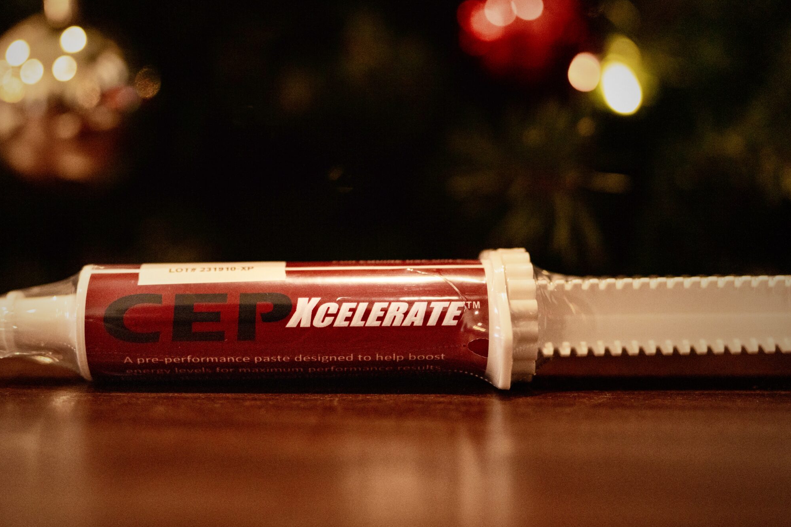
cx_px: 342
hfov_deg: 43.5
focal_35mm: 45
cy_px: 217
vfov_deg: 29.8
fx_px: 989
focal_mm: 35
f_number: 1.4
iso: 3200
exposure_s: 1/400
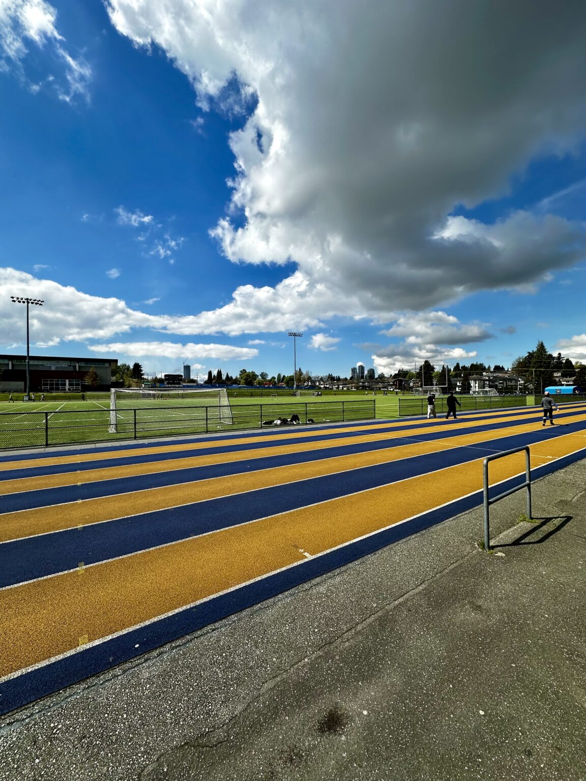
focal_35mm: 14
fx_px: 316
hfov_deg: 85.7
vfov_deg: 102.1
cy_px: 390
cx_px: 293
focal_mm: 2.22
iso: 50
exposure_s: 1/3401
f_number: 2.2
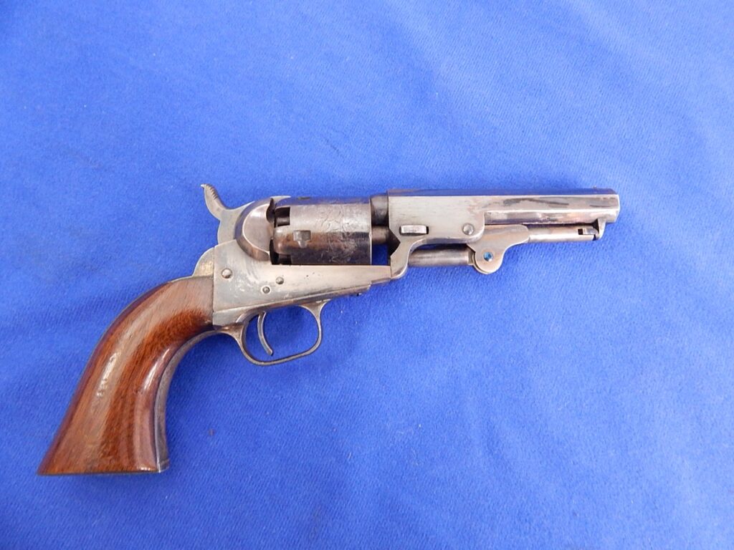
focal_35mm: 22
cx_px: 367
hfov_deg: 76.4
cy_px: 275
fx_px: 466
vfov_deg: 61.1
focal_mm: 4
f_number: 3
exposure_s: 1/8
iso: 500
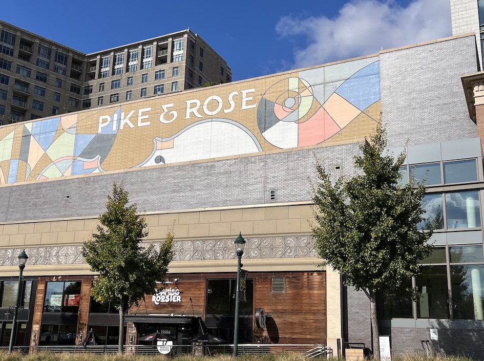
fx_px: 461
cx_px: 249
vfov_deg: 42.6
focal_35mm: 33
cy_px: 148
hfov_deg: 55.4
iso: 50
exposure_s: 1/6494
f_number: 1.6
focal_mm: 5.1
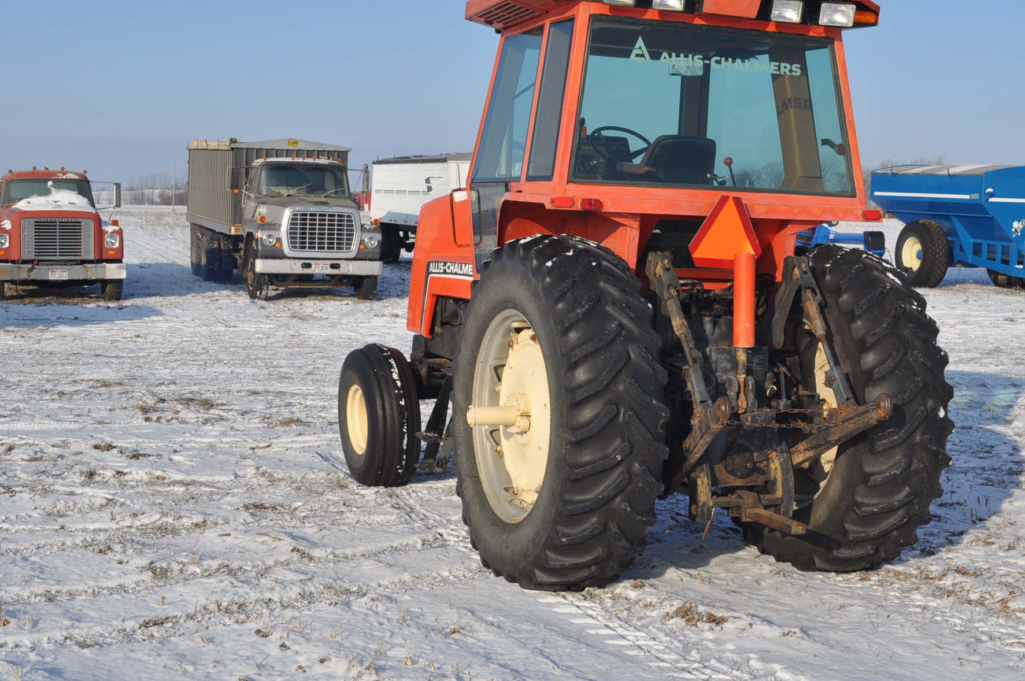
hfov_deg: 37.8
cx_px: 553
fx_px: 1496
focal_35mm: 53
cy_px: 283
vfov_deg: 25.6
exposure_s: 1/400
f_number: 10
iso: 200
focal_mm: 29
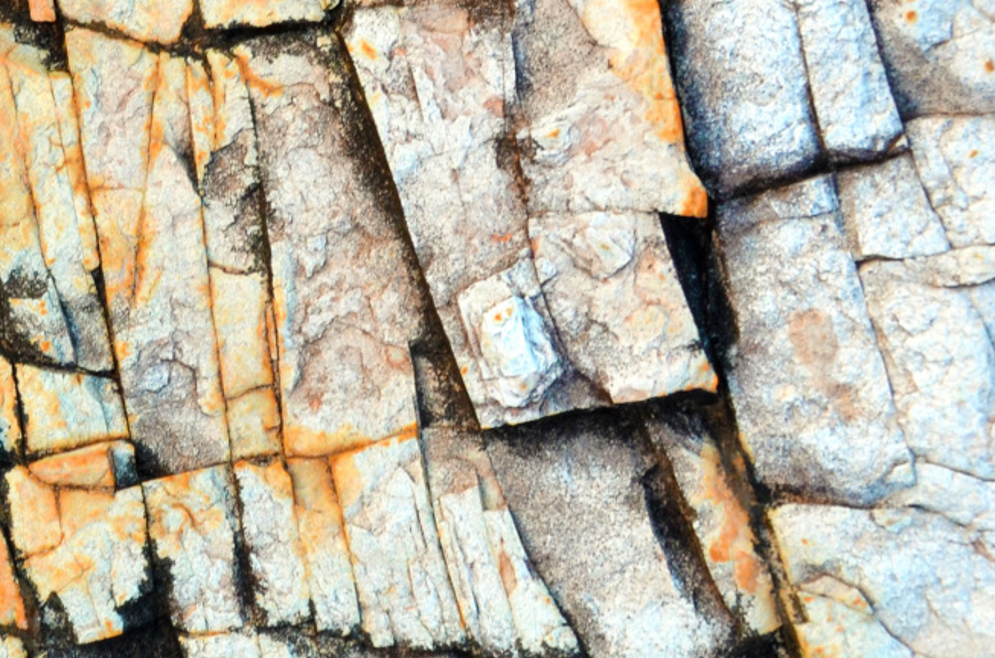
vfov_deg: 9.1
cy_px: 324
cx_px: -119
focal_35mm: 150
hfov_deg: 13.4
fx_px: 4136
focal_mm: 34
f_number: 7.1
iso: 400
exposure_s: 1/60
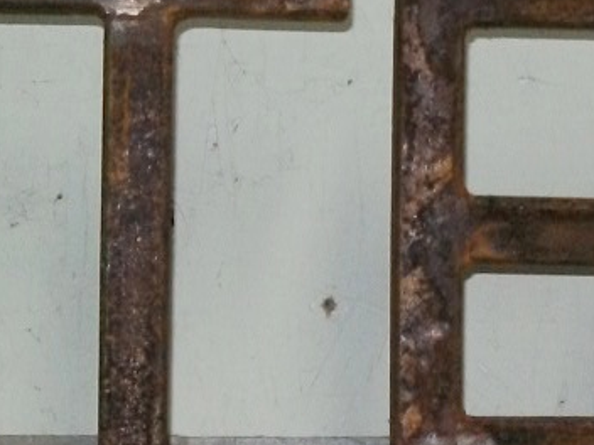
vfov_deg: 11.3
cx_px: 464
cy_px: 359
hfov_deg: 15.0
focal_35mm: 131
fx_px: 2248
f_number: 2.7
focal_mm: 6
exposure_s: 1/30
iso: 80
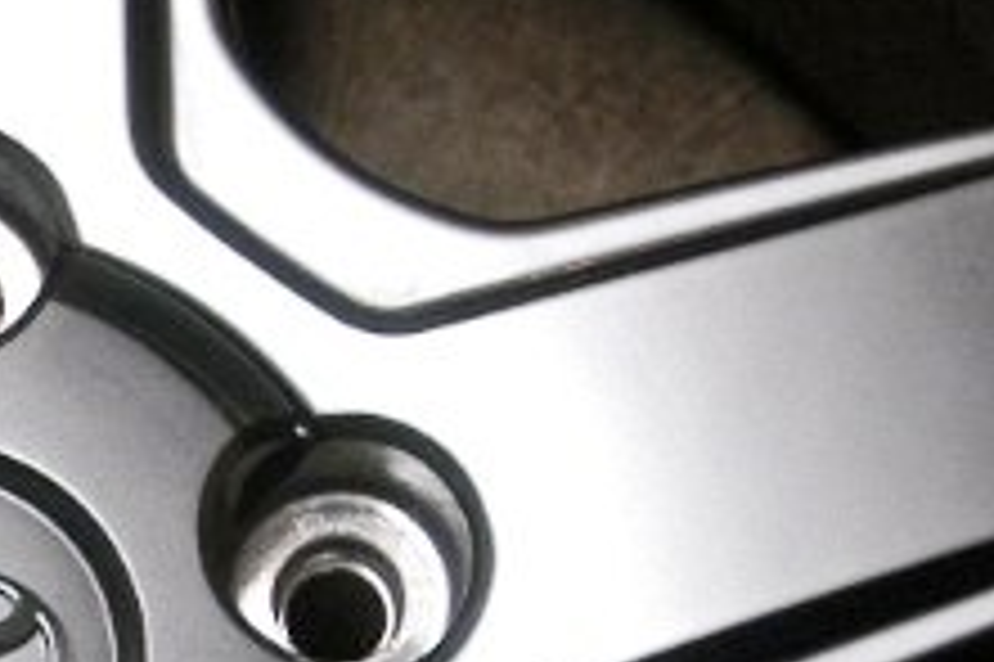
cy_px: 793
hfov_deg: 9.2
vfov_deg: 6.2
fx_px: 6112
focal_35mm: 222
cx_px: -63
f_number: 4
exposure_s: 1/200
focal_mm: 29
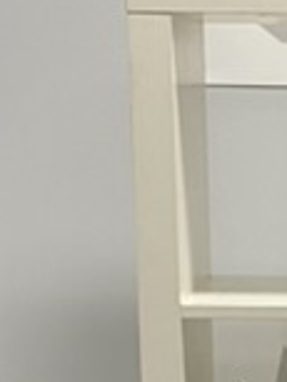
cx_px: 452
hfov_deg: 8.3
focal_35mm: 174
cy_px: 584
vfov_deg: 10.9
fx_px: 1921
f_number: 1.8
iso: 125
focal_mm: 4.25
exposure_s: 1/50
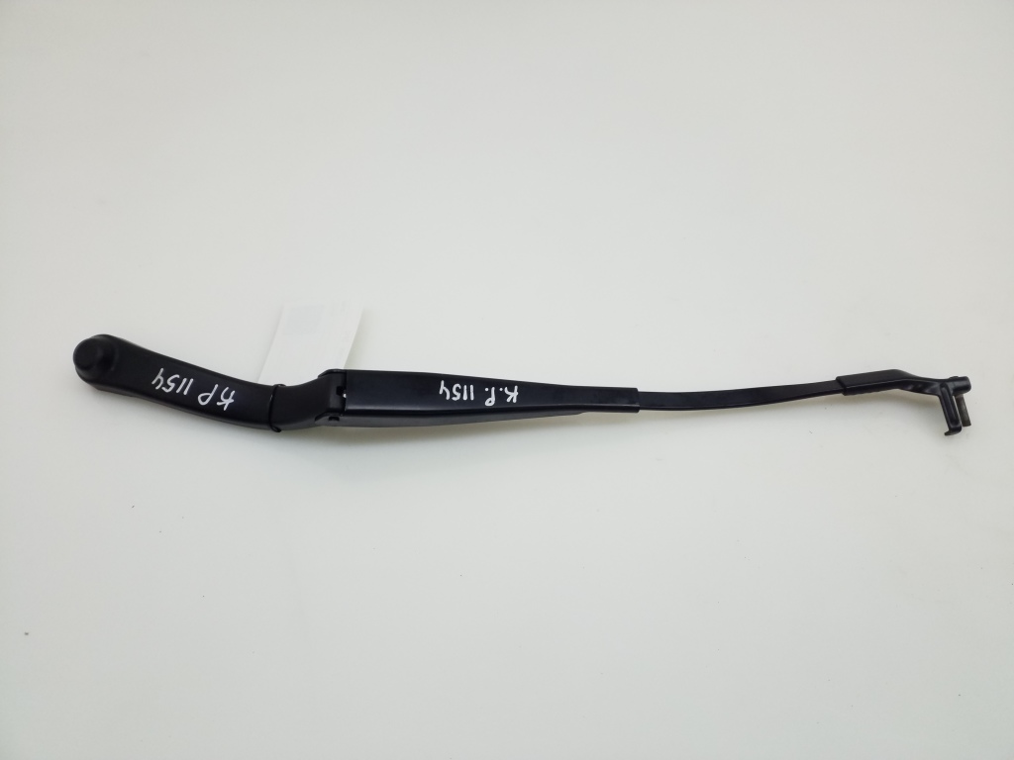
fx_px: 791
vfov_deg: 51.4
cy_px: 380
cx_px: 507
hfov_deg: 65.3
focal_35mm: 27
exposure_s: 1/50
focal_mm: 3.6
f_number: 1.9
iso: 64
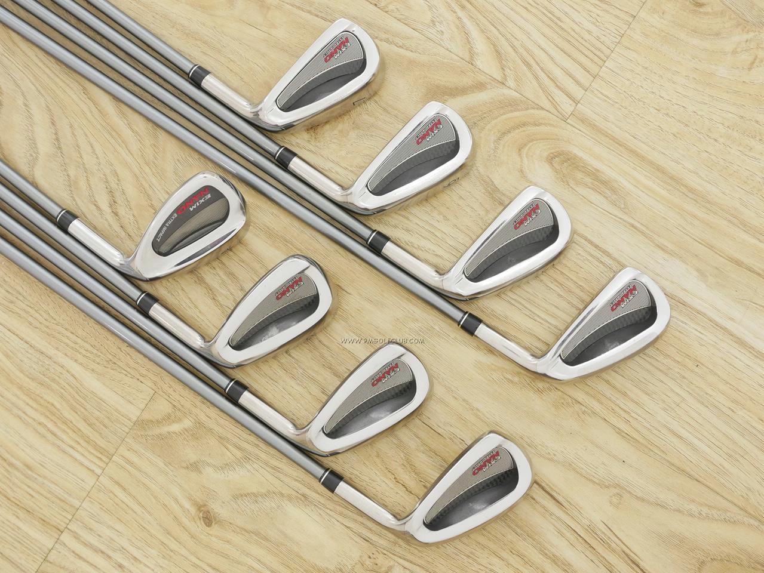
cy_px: 286
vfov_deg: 29.1
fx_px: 1104
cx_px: 382
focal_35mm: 50
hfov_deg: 38.2
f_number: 4.5
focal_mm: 25
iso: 1600
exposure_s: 1/50
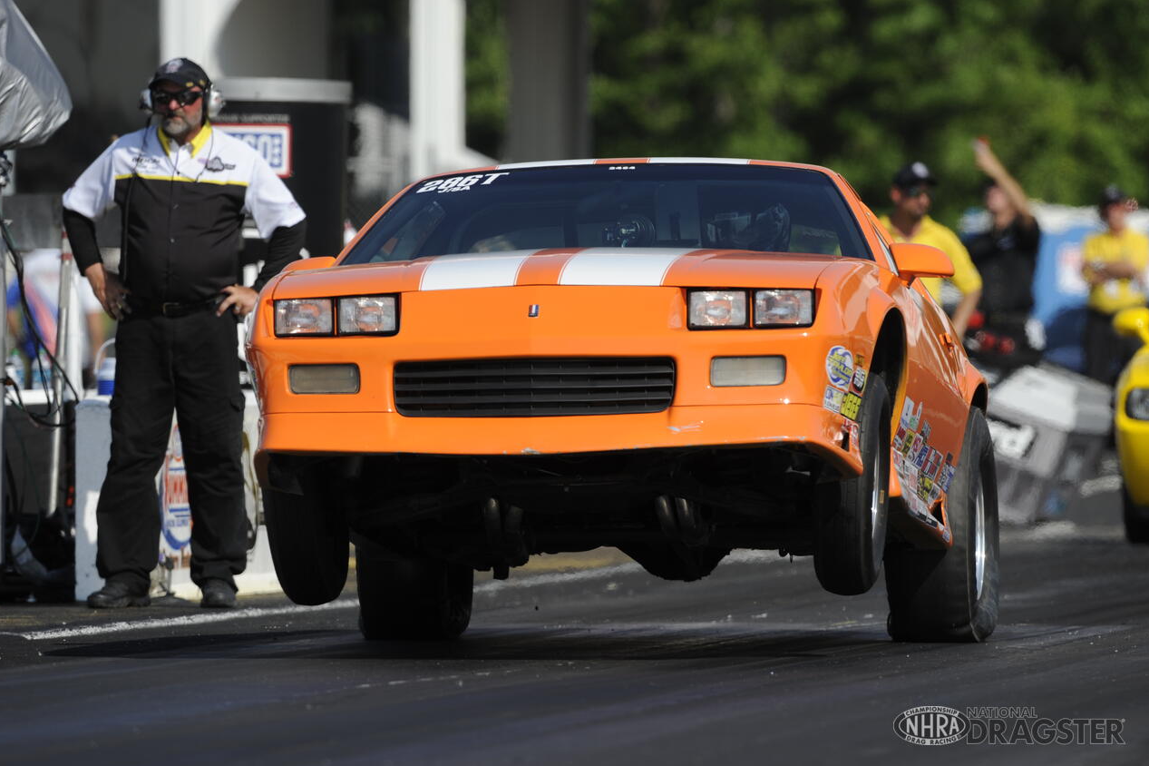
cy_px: 386
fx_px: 16113
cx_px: 572
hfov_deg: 4.1
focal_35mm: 505
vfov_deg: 2.7
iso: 200
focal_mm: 500
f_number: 7.1
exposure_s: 1/1000
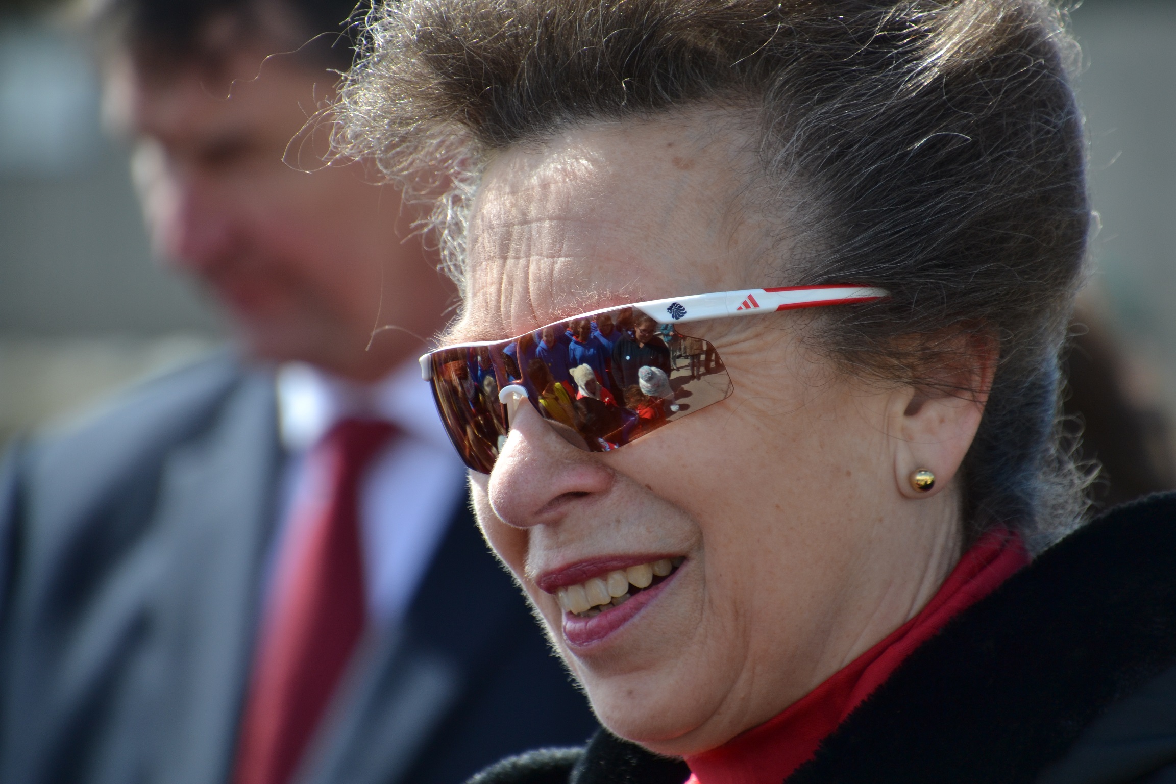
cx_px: 588
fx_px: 14699
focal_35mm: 450
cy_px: 392
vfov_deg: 3.1
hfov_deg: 4.6
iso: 250
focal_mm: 300
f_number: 6.3
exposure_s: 1/500
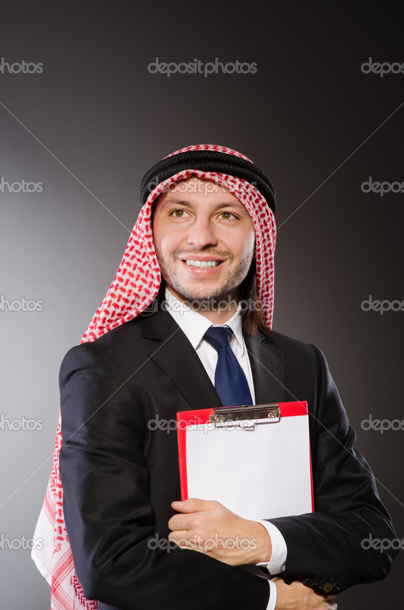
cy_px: 305
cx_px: 202
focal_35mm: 128
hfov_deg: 10.7
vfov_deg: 16.1
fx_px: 2156
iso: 100
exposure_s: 1/200
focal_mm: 85
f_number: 6.3
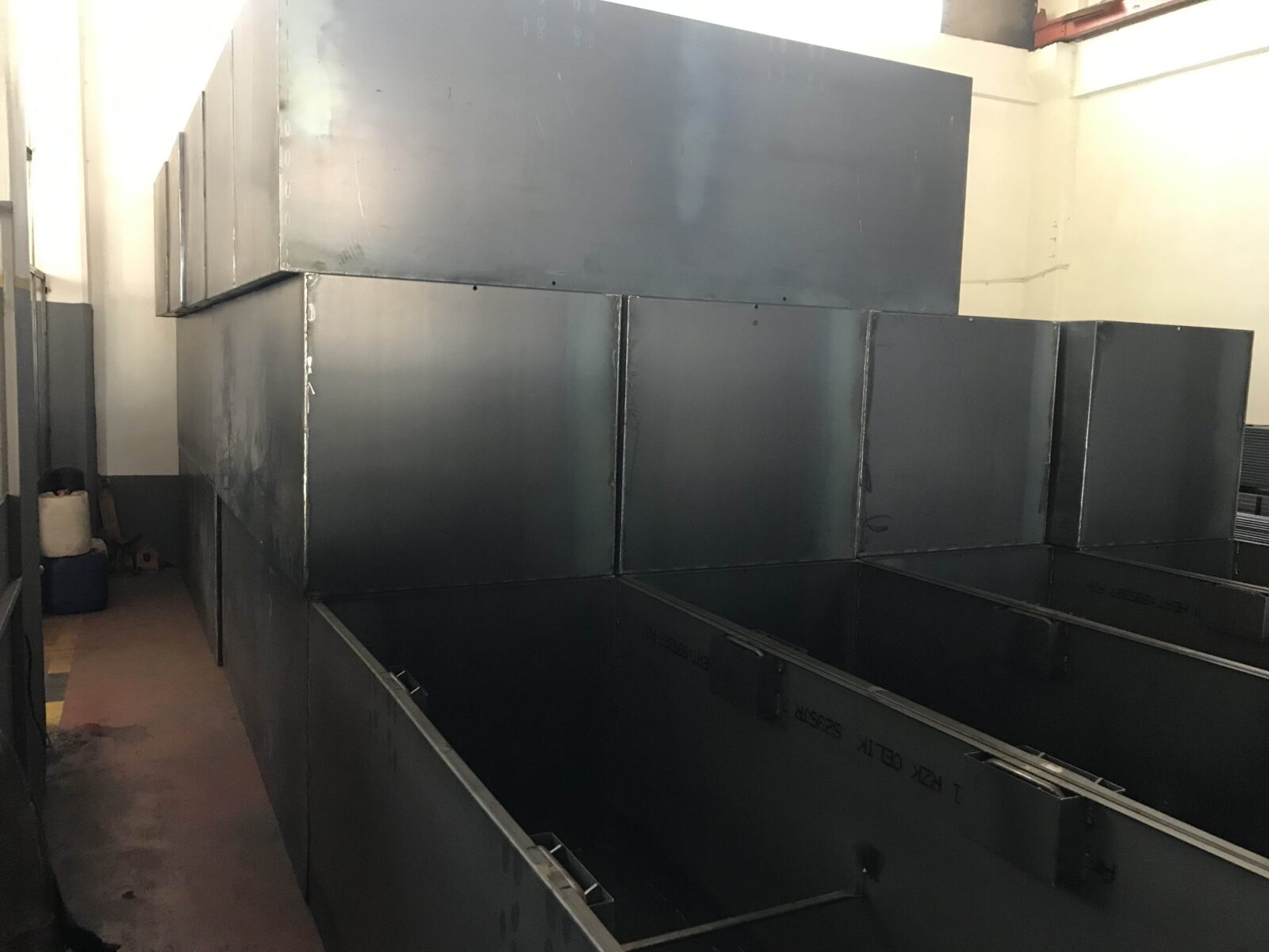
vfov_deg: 49.7
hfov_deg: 63.4
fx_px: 1026
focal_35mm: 28
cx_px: 634
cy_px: 476
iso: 100
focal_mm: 3.99
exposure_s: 1/17
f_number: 1.8
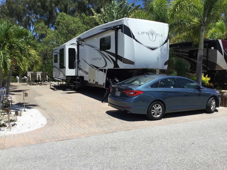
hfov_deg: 58.4
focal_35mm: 31
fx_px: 203
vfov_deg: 45.4
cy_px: 85
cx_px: 114
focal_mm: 3.3
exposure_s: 1/1404
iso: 25
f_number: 2.4
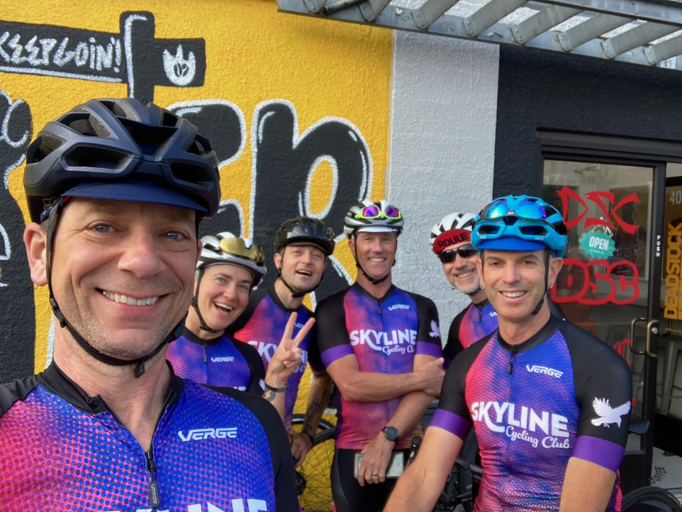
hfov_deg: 56.8
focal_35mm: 32
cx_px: 341
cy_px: 256
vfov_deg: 44.2
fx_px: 631
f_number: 2.2
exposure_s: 1/137
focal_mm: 2.87
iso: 20
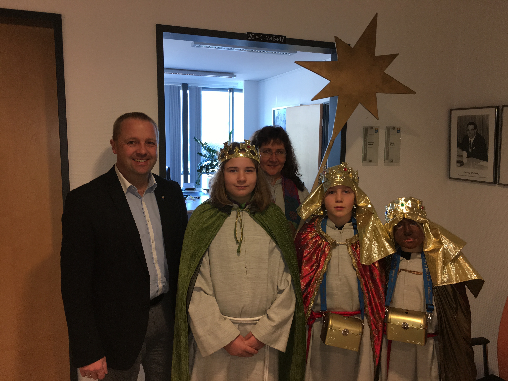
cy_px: 190
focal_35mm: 29
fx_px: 426
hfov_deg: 61.7
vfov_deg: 48.2
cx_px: 254
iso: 64
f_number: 2.2
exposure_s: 1/30
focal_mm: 4.15
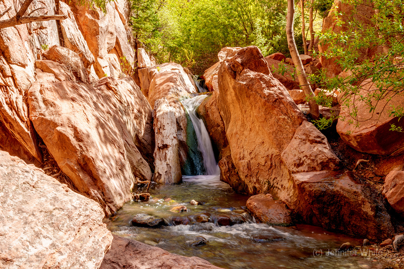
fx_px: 477
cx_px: 202
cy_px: 134
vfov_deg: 31.5
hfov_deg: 45.9
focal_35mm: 42
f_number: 22
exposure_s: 1/8
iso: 50
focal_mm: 42.5
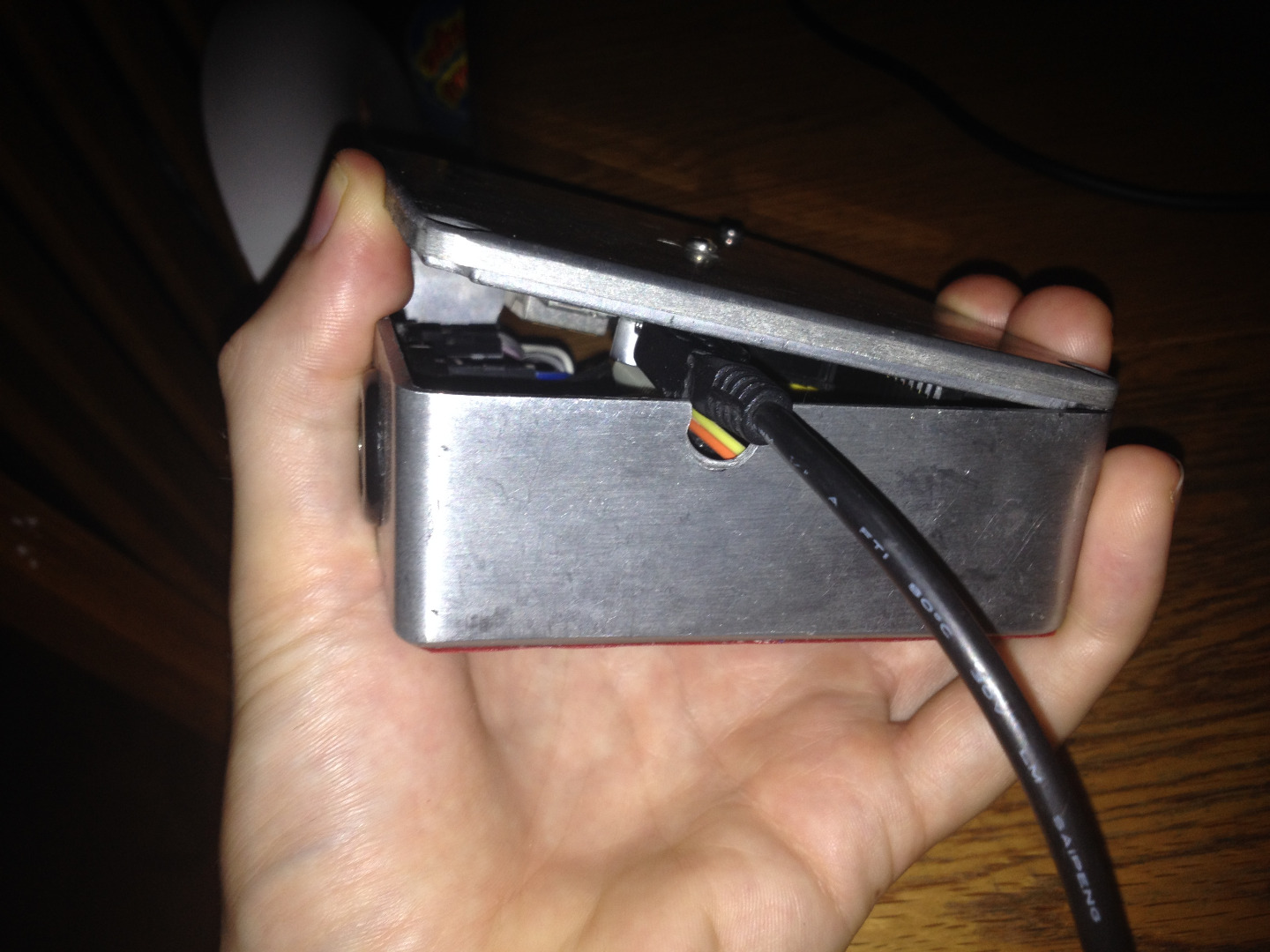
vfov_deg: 40.7
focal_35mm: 35
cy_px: 476
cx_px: 635
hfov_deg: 52.6
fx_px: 1284
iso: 50
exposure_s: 1/63
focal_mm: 4.28
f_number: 2.4
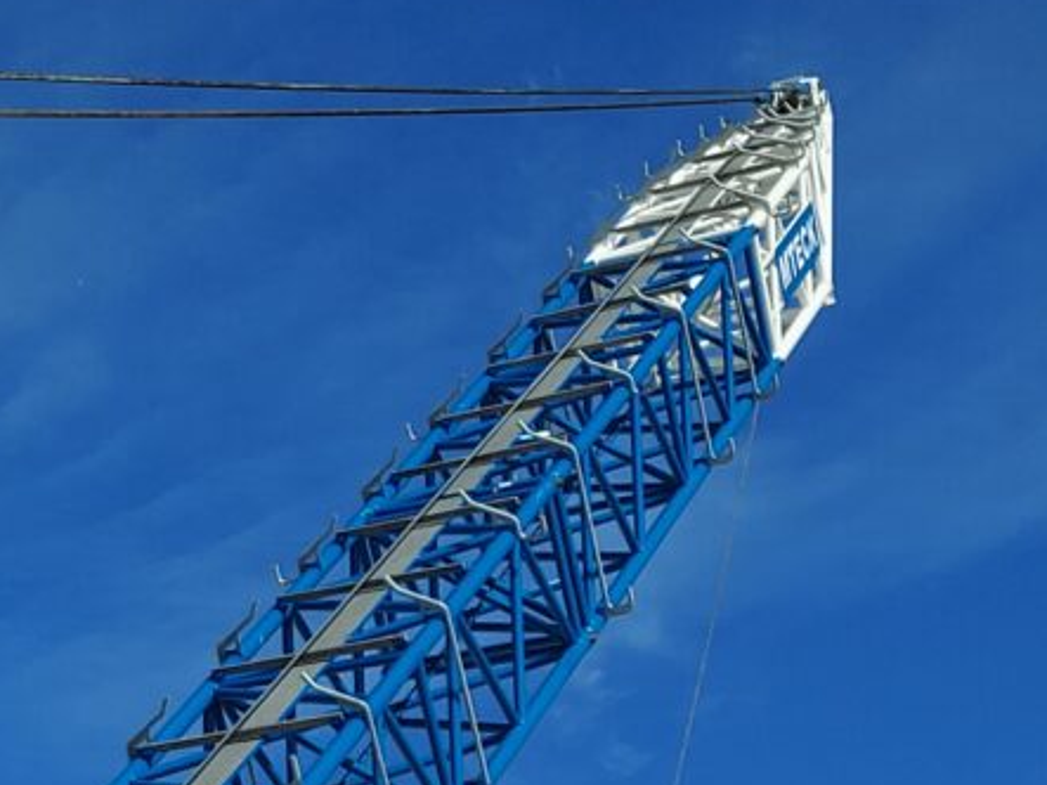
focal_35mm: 111
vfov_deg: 12.7
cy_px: 1178
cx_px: -175
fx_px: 3356
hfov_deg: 17.0
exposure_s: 1/2058
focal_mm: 5.23
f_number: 1.8
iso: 32
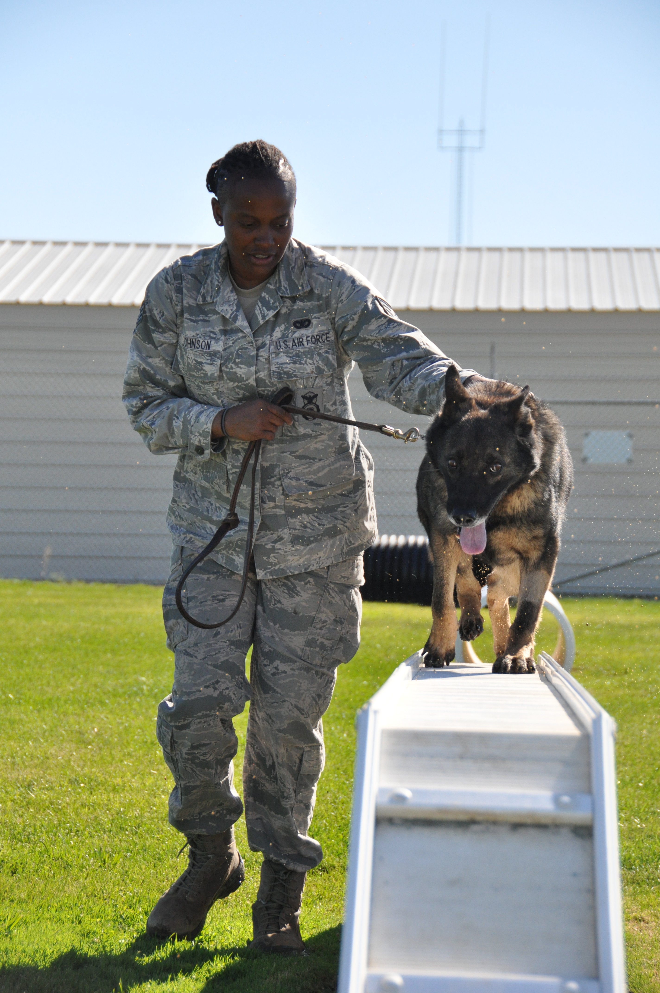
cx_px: 330
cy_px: 496
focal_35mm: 123
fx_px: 3391
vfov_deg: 16.7
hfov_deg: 11.1
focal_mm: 82
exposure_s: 1/2500
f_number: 6.3
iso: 800
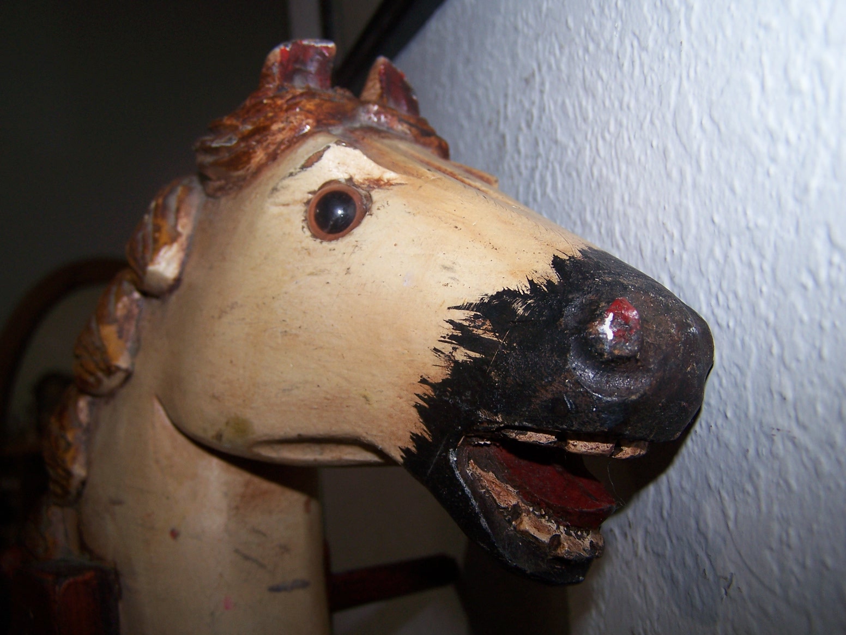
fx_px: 929
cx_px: 423
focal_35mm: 38
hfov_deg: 49.0
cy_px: 318
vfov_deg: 37.7
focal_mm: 6.3
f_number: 2.8
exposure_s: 1/60
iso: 80
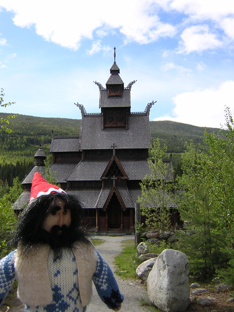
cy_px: 156
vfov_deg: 51.4
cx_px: 117
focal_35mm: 36
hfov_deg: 39.7
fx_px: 324
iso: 100
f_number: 5.2
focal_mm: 4.7
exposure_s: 1/191
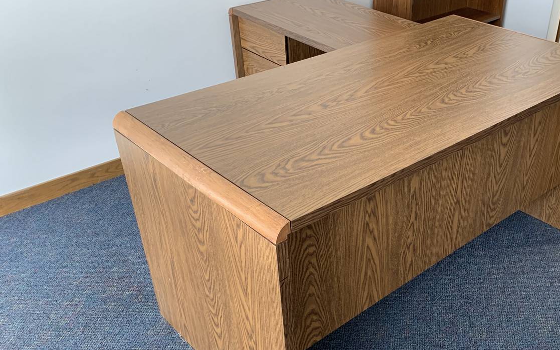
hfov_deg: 52.0
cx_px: 360
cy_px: 238
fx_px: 565
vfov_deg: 34.1
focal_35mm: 37
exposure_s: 1/60
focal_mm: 4.25
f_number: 1.8
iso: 160
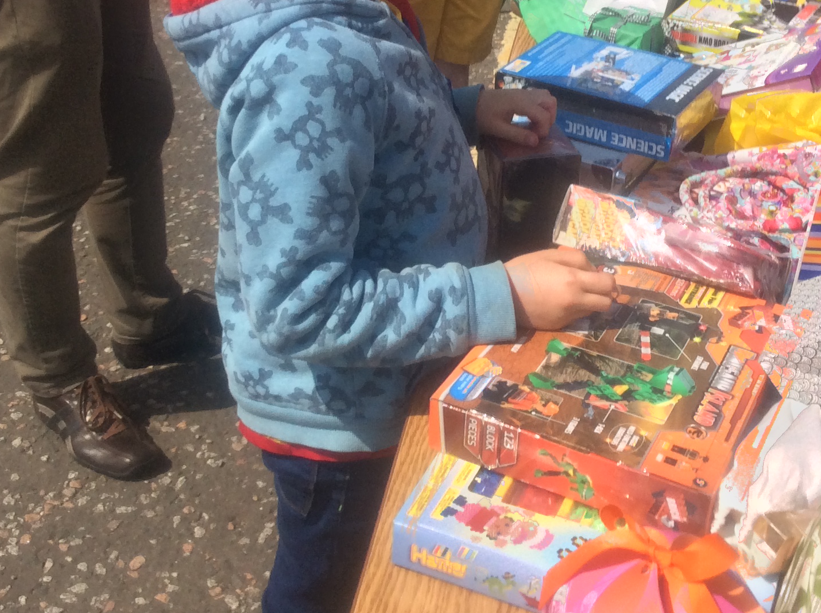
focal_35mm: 58
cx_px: 390
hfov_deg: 33.3
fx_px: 1374
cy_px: 197
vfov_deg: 25.0
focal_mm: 3.3
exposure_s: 1/2119
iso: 32
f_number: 2.4
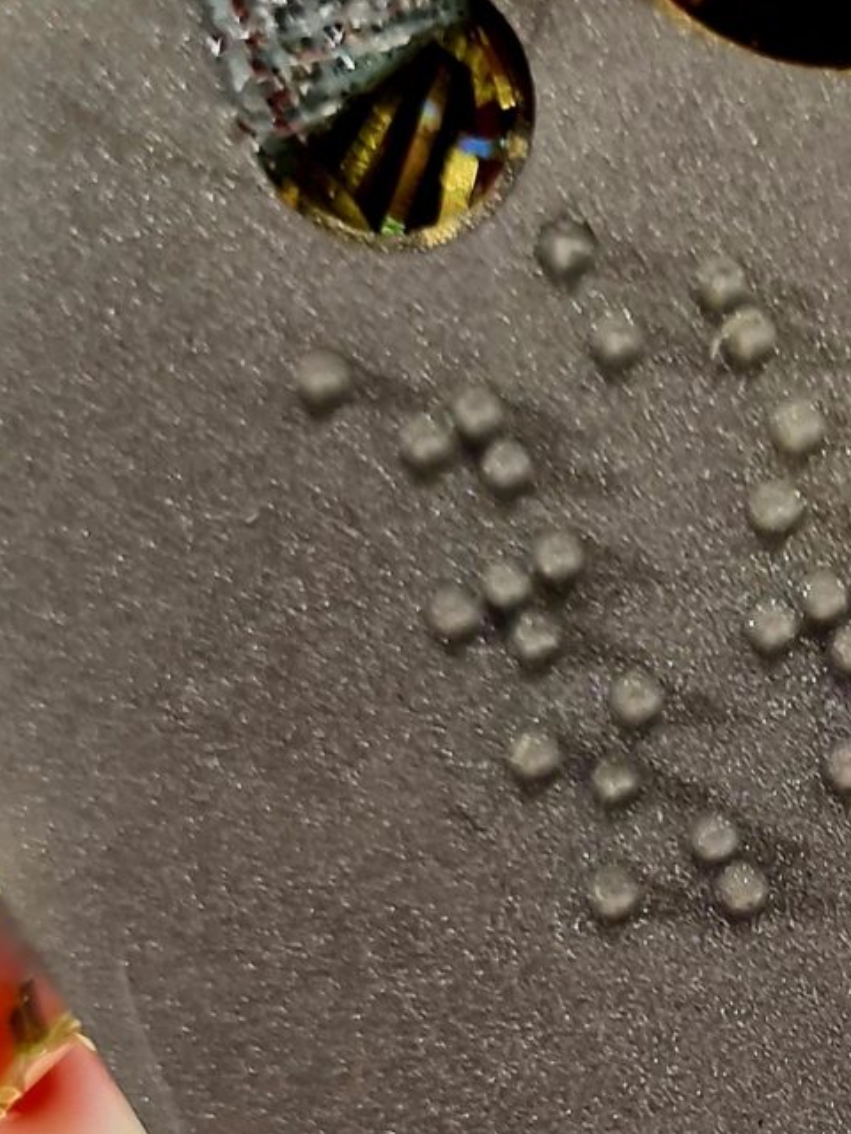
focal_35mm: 104
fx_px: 3409
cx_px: 1119
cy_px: 1093
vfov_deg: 18.5
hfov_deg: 13.7
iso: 100
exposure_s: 1/50
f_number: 1.8
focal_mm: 5.4
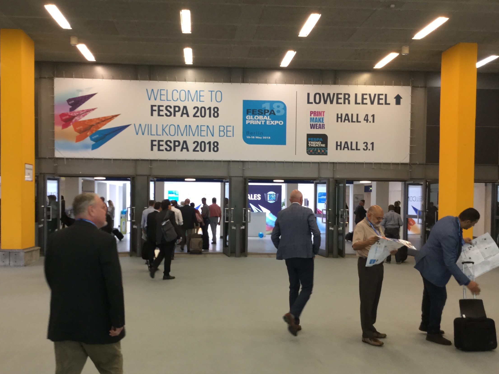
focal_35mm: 36
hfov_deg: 51.3
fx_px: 519
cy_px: 215
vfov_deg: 39.6
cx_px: 228
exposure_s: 1/33
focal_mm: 3.3
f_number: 2.4
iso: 80
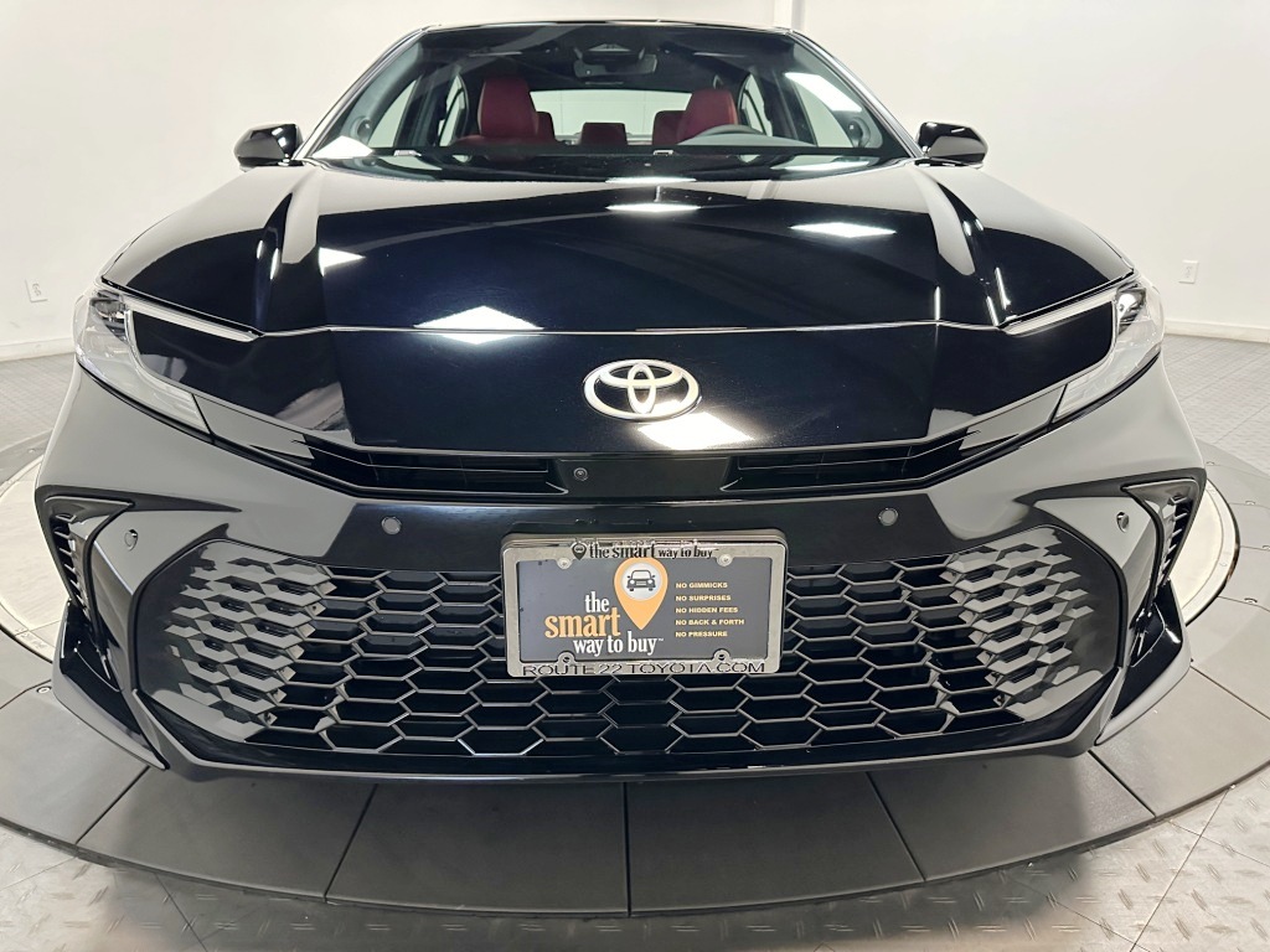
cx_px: 635
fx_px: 881
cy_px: 476
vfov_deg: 56.8
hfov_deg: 71.6
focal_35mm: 24
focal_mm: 6.86
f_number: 1.78
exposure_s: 1/40
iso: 1000
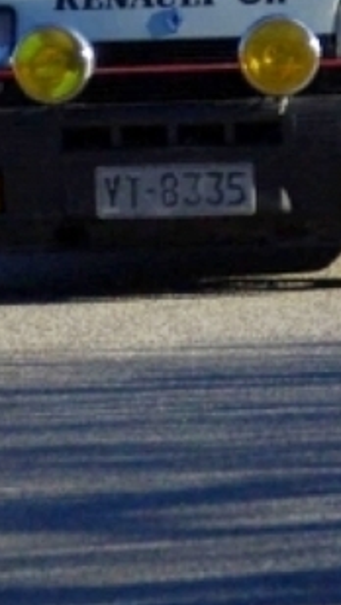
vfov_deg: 4.6
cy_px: 20
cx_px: 455
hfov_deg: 2.6
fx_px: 7549
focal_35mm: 470
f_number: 8
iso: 400
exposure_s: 1/1000
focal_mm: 90
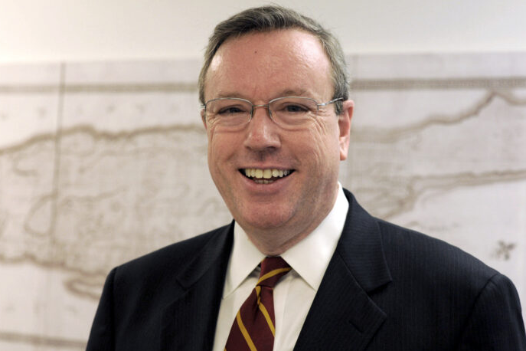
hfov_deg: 21.5
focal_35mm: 95
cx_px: 283
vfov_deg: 14.4
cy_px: 190
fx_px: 1388
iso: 1600
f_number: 5
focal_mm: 85
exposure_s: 1/125
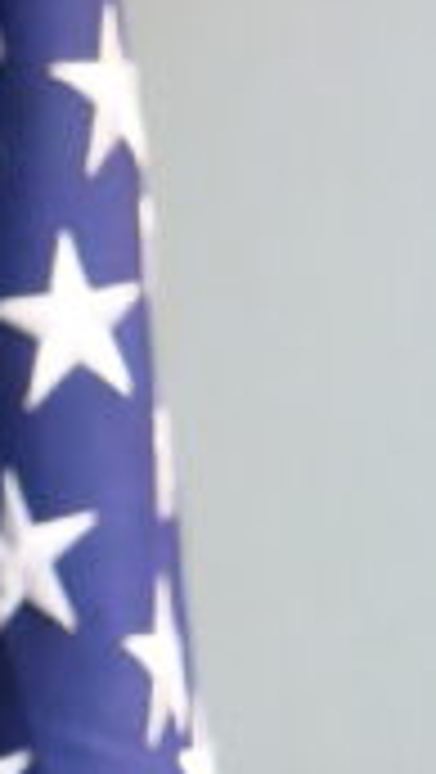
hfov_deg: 2.1
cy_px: 1649
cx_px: 1766
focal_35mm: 562
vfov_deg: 3.8
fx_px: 11528
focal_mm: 35
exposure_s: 1/80
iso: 2500
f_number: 2.8
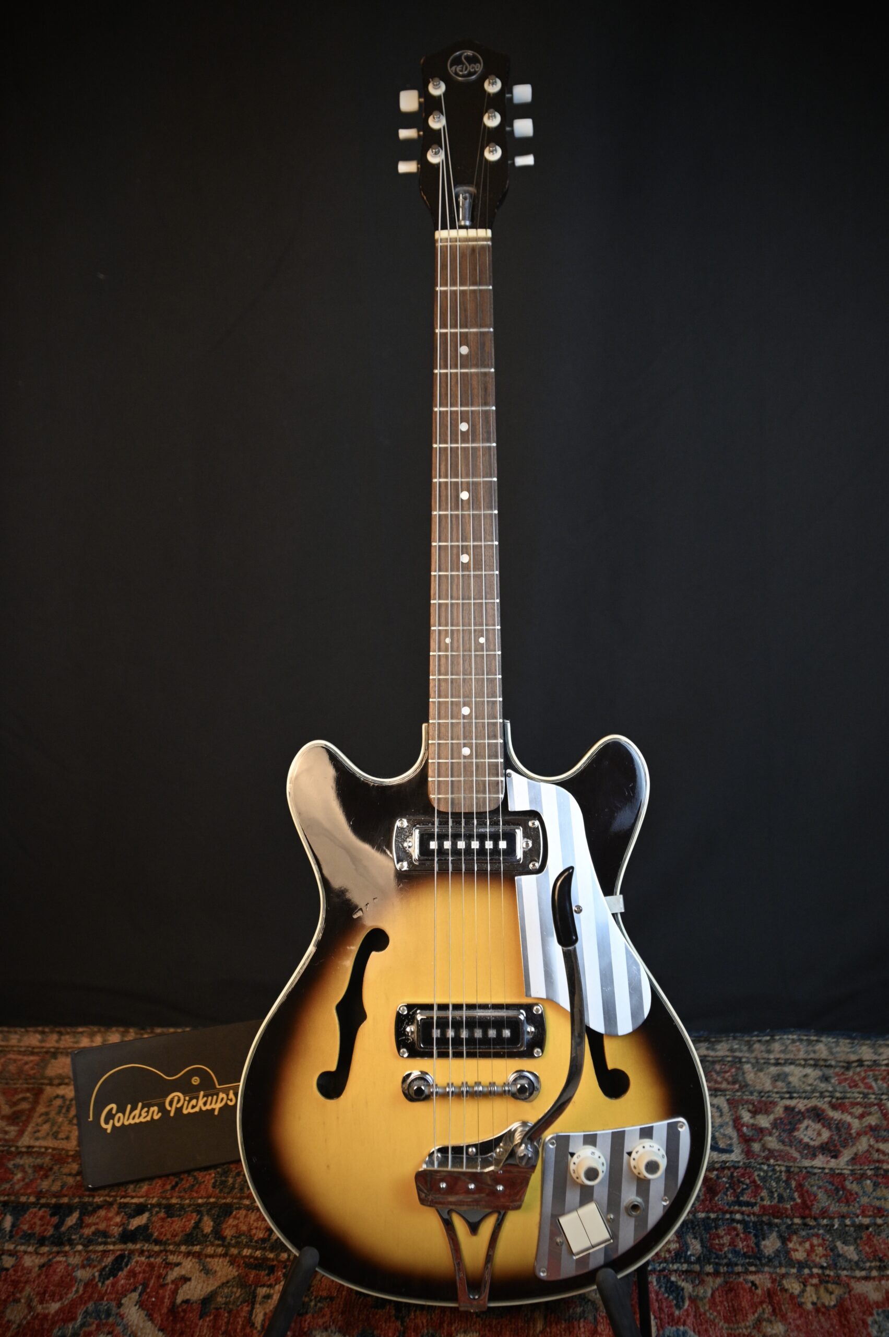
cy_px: 668
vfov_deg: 54.5
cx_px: 444
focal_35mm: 35
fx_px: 1298
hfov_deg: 37.8
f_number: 4
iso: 1400
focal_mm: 35
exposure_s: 1/125
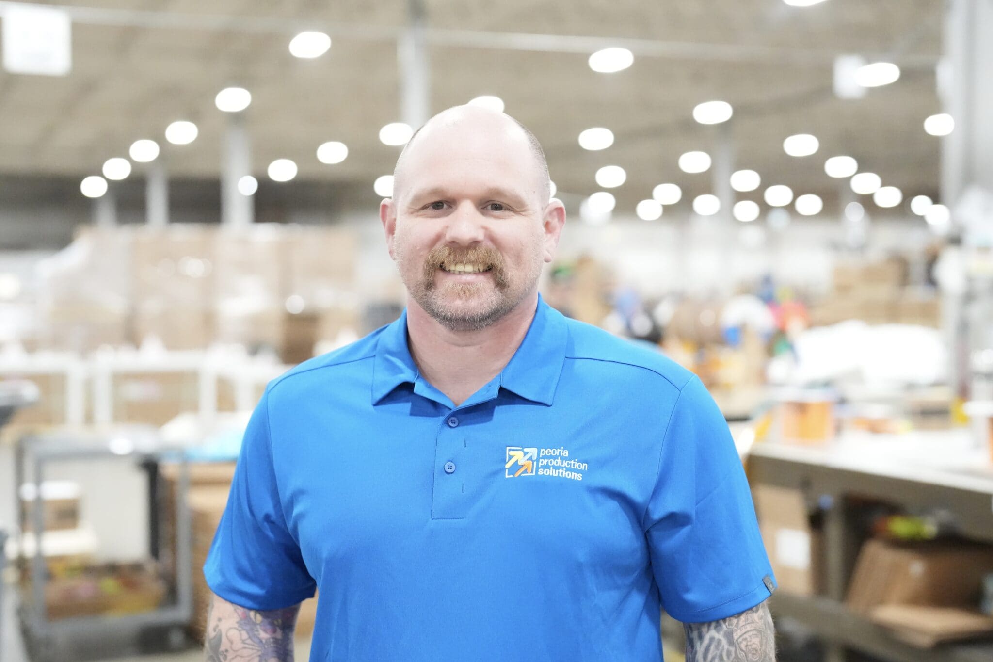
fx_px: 1379
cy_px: 331
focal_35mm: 50
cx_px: 496
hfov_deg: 39.6
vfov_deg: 27.0
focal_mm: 50
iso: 12800
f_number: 2.2
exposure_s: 1/640
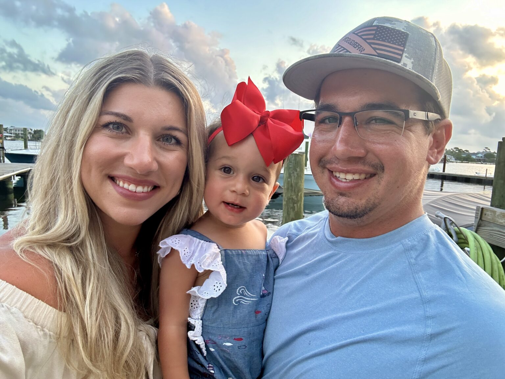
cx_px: 252
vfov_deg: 58.9
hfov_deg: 73.9
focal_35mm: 23
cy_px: 190
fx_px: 336
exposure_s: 1/60
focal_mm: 2.69
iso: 64
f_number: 1.9
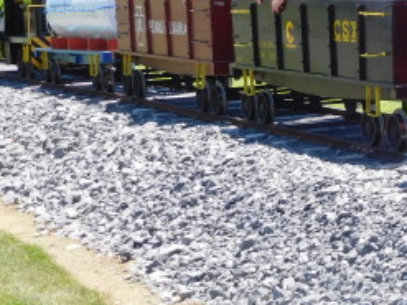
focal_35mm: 139
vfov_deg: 10.6
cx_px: 471
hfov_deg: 13.8
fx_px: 1634
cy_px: 36
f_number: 4.2
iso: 125
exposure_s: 1/320
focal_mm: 9.8
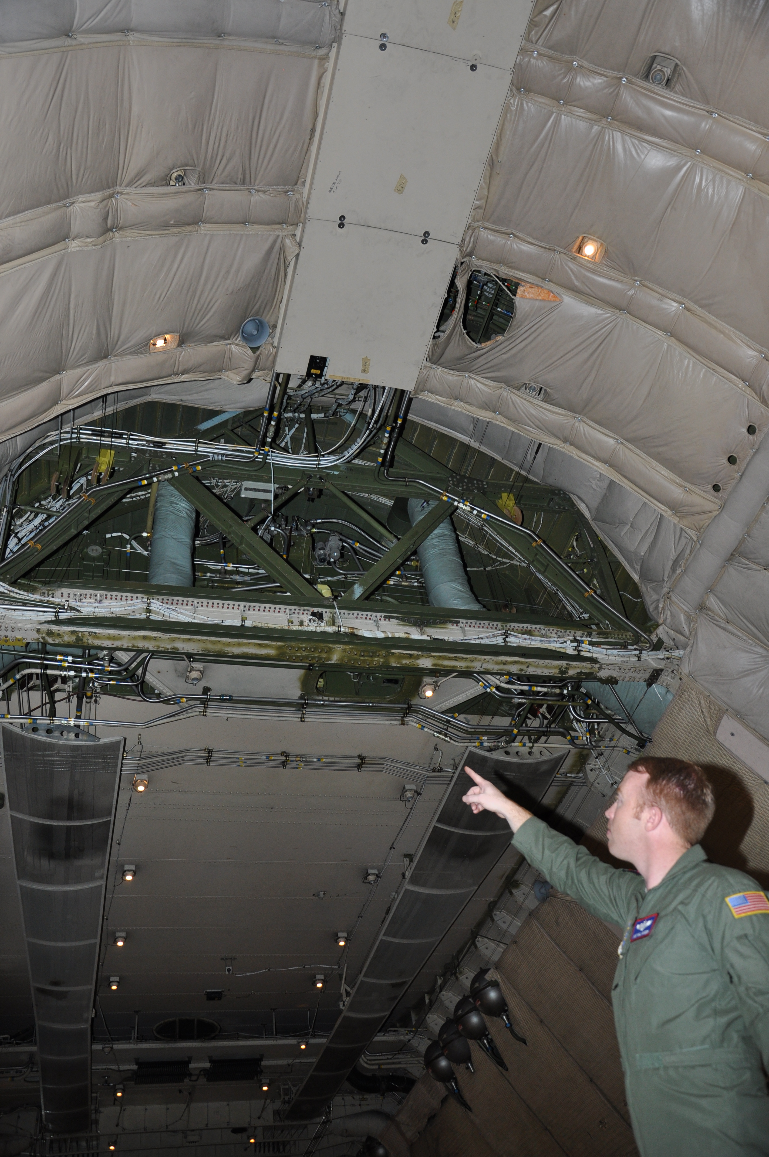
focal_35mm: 33
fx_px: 1060
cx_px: 384
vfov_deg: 57.3
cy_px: 578
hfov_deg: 39.9
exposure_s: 1/60
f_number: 3.8
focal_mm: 22
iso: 400
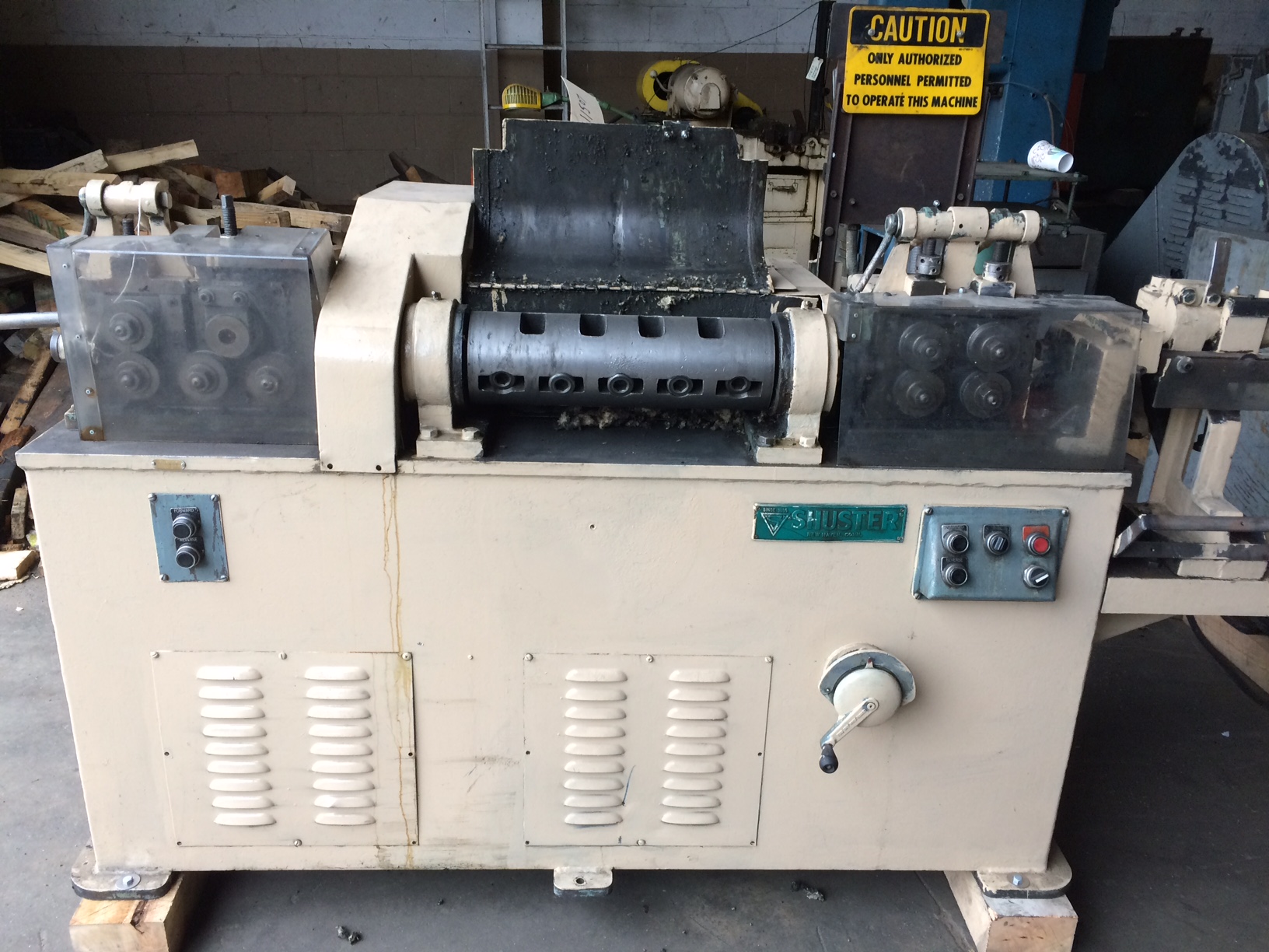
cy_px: 476
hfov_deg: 61.7
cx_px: 634
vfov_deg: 48.2
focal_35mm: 29
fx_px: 1063
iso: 40
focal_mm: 4.15
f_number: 2.2
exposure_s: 1/30
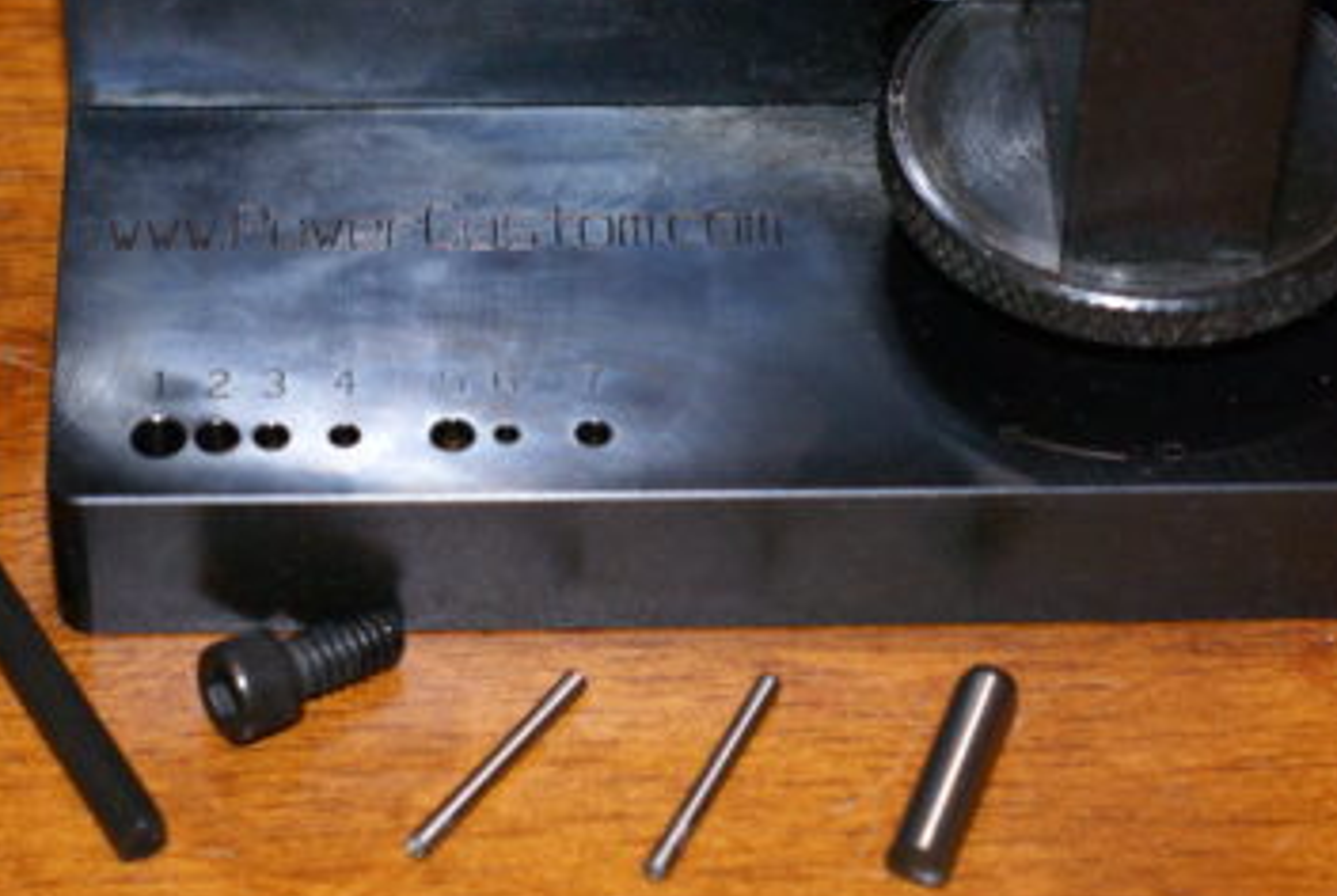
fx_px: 4762
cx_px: 589
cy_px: 194
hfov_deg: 16.0
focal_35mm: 128
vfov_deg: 10.7
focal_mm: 50
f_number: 4.5
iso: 400
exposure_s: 1/80
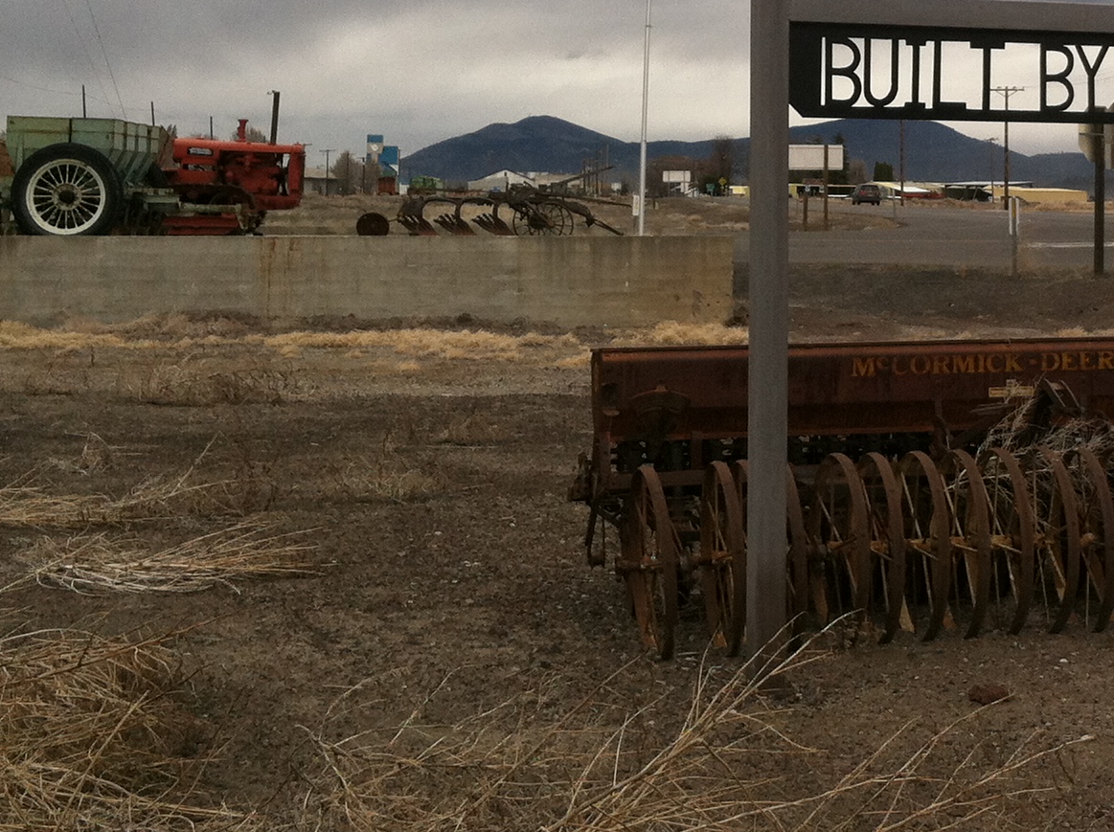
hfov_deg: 24.7
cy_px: 87
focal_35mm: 78
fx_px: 2507
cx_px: 850
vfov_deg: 18.5
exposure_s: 1/1071
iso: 80
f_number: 2.8
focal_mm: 3.85
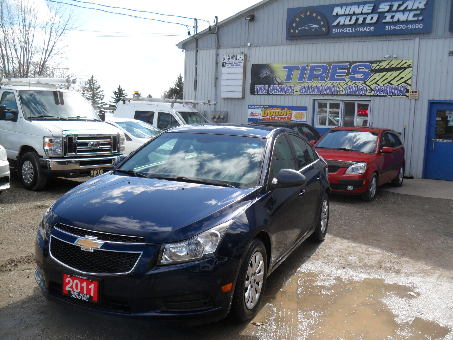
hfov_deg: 52.6
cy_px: 170
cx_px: 226
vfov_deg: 40.7
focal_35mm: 35
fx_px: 458
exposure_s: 1/750
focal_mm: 6.3
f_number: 3
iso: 80
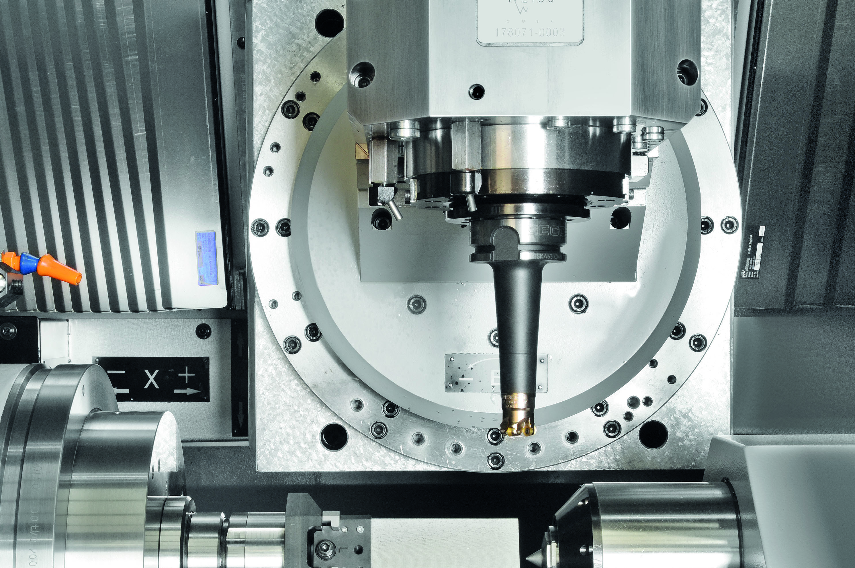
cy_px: 356
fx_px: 1637
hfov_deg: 29.3
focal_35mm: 69
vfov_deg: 19.6
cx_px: 404
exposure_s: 1/2
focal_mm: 32
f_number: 16
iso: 200
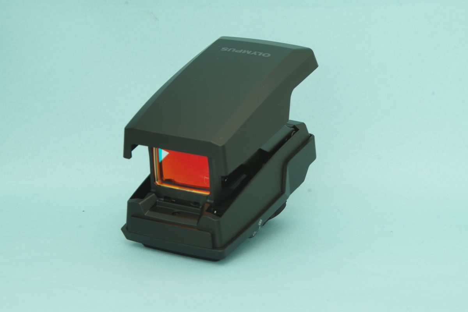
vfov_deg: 10.2
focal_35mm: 135
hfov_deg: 15.2
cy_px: 156
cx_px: 234
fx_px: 1755
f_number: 16
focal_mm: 90
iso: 400
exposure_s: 1/5
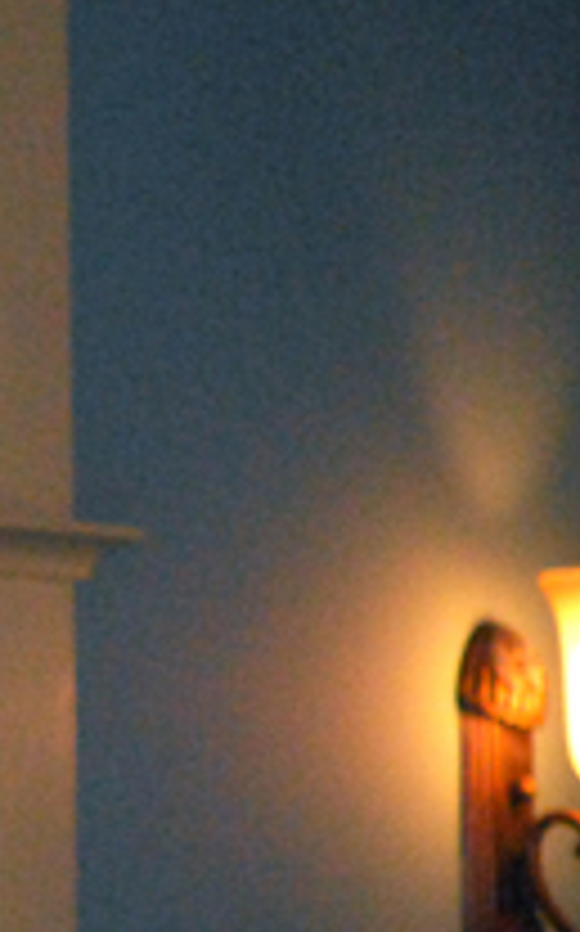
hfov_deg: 1.5
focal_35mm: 889
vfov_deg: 2.4
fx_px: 22531
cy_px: 531
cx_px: -935
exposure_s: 1/60
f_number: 5.3
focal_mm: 150
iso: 1600
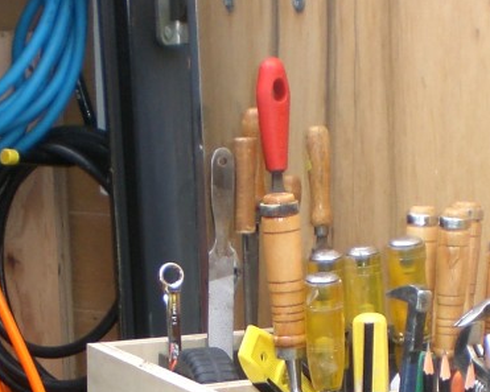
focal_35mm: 120
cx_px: 217
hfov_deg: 16.0
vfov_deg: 12.4
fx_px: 1741
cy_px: 536
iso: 100
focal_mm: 6.3
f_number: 3.1
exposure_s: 1/125
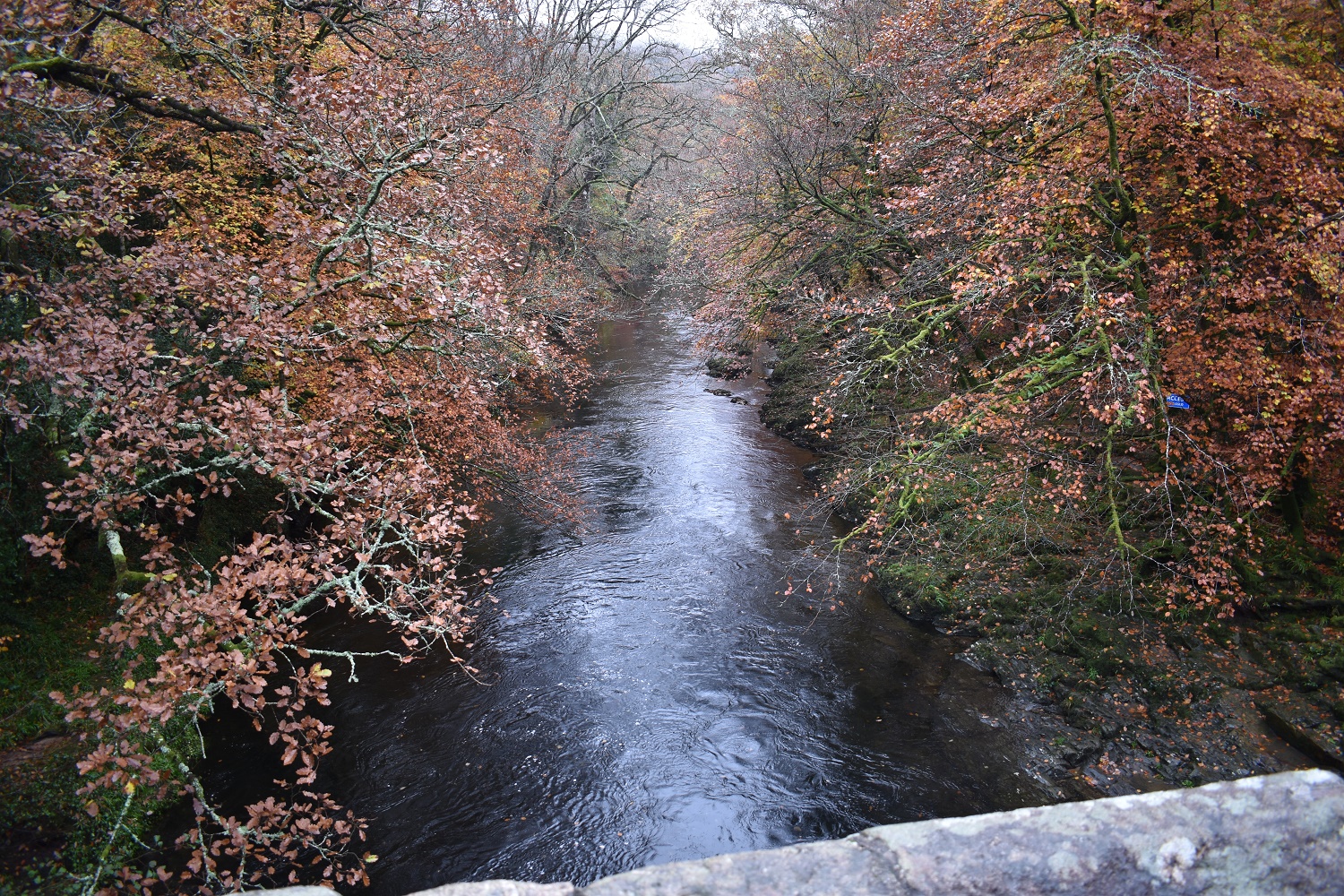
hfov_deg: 67.4
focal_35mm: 27
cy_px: 448
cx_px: 672
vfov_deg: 47.9
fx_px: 1008
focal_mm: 18
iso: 100
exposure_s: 1/40
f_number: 3.5
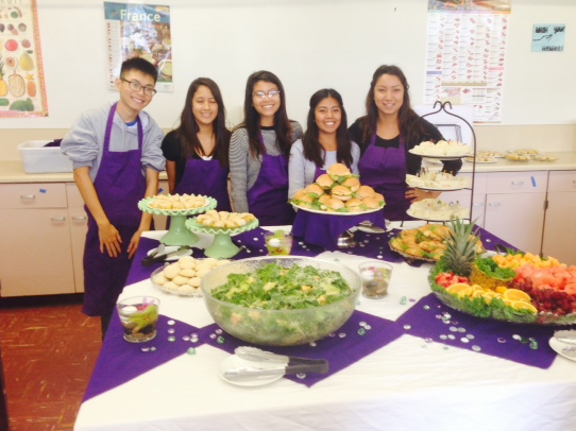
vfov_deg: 36.8
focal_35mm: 39
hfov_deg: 47.8
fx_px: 649
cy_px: 218
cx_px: 320
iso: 50
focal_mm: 4.12
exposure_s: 1/20
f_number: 2.4
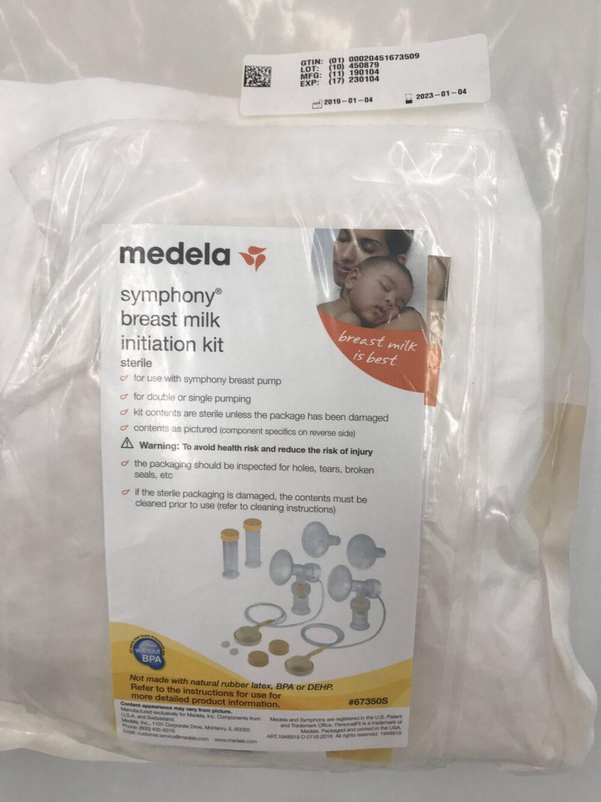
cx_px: 300
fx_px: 648
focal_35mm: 28
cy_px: 401
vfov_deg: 63.4
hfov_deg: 49.8
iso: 25
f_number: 1.8
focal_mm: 3.99
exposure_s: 1/60
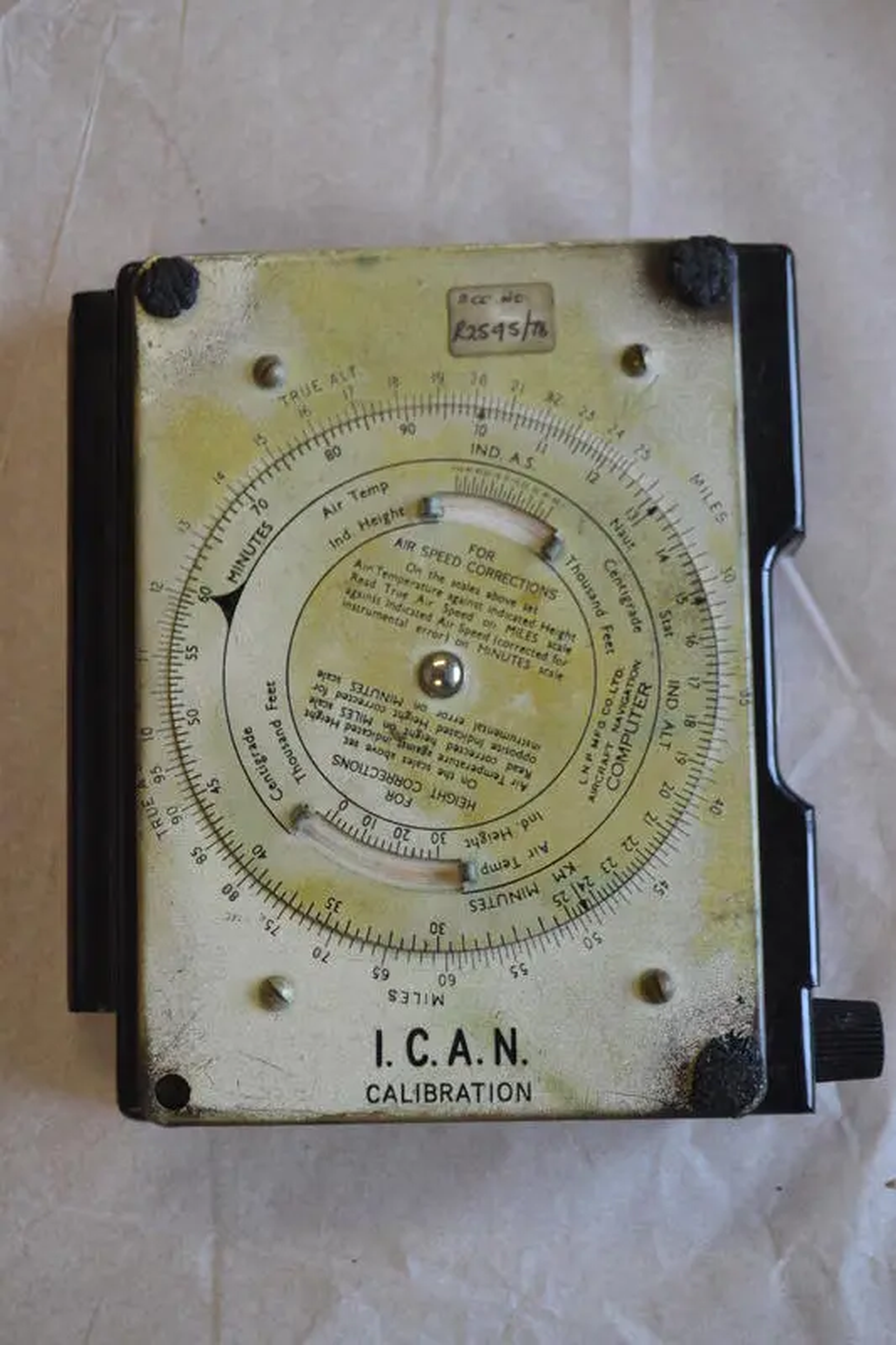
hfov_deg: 25.7
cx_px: 448
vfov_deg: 37.9
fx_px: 1961
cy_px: 672
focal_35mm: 52
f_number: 5
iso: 400
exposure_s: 1/80
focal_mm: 35
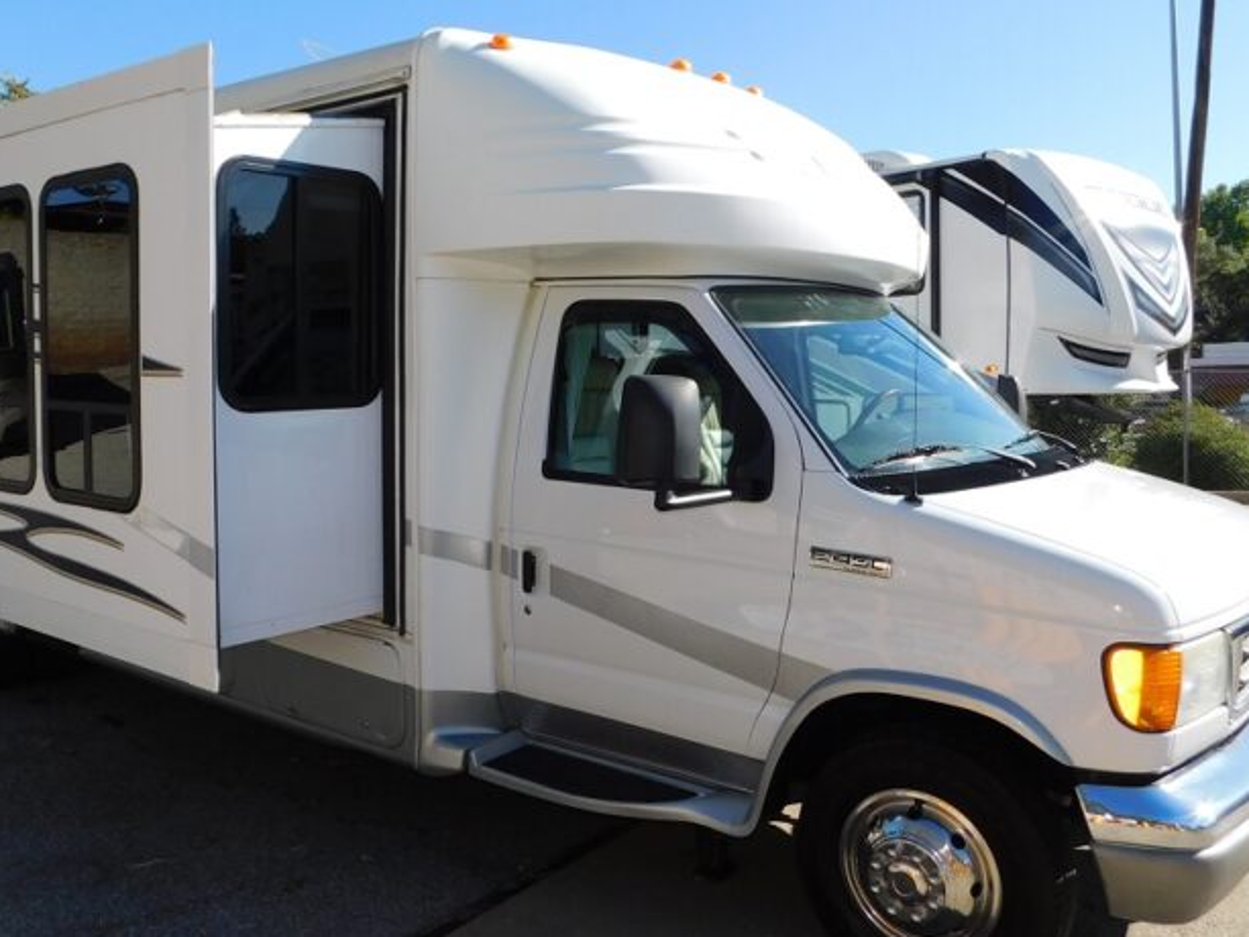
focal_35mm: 30
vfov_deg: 46.7
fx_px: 1083
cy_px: 416
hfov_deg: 59.9
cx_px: 581
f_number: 3
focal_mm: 4
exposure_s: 1/1000
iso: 125
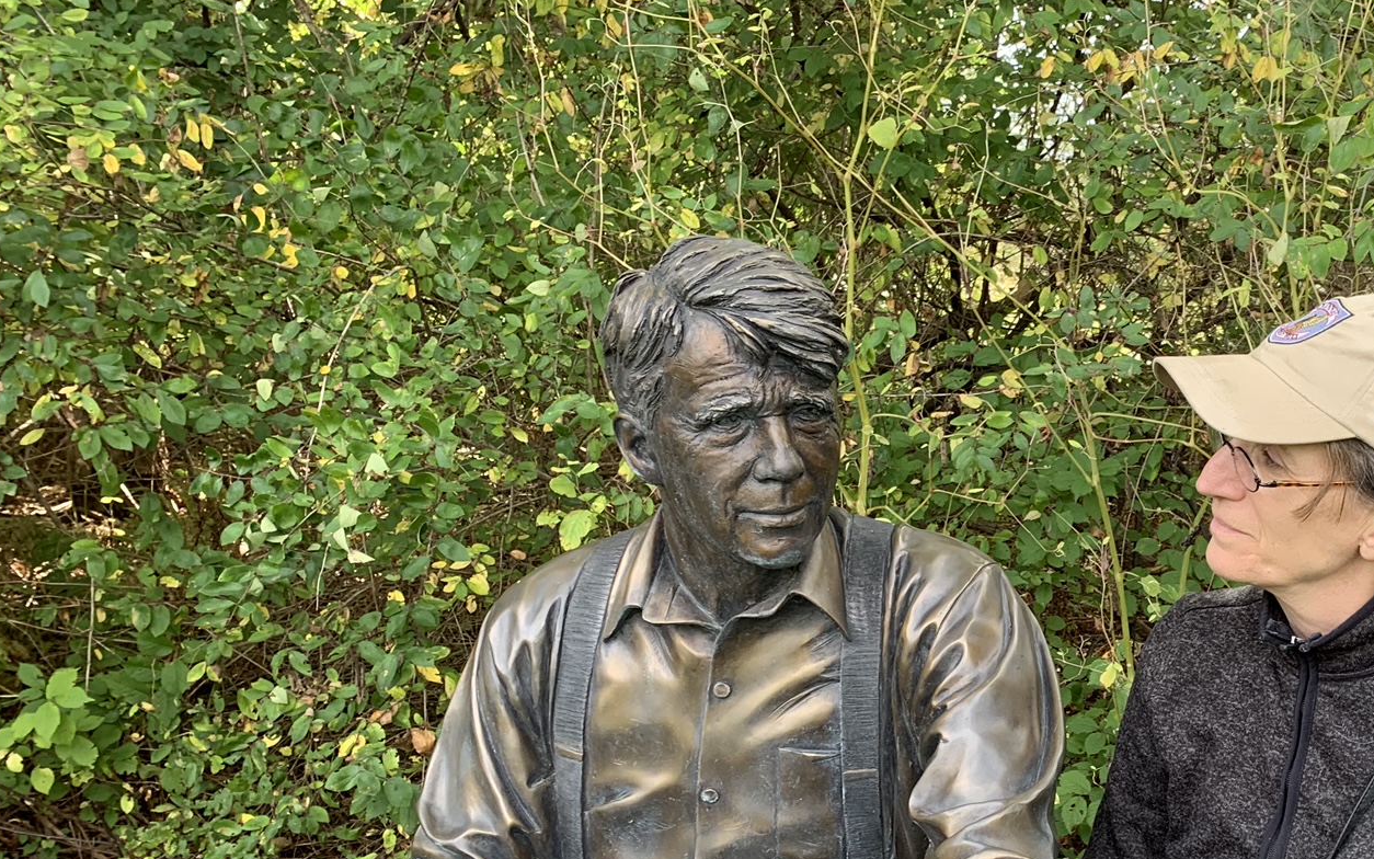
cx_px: 1075
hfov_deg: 42.6
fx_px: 1685
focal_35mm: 45
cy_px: 611
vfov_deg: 28.3
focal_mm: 4.25
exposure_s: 1/122
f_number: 1.8
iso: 32
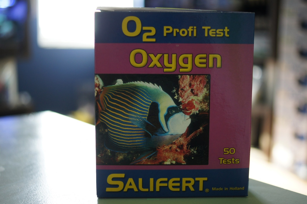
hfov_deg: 43.6
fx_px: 383
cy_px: 102
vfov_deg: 29.8
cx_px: 154
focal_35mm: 45
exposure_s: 1/50
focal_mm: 30
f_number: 2.8
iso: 400
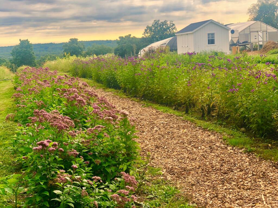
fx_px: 418
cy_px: 104
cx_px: 139
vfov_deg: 28.0
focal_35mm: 52
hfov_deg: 36.8
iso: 16
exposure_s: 1/242
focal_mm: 6
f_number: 2.4
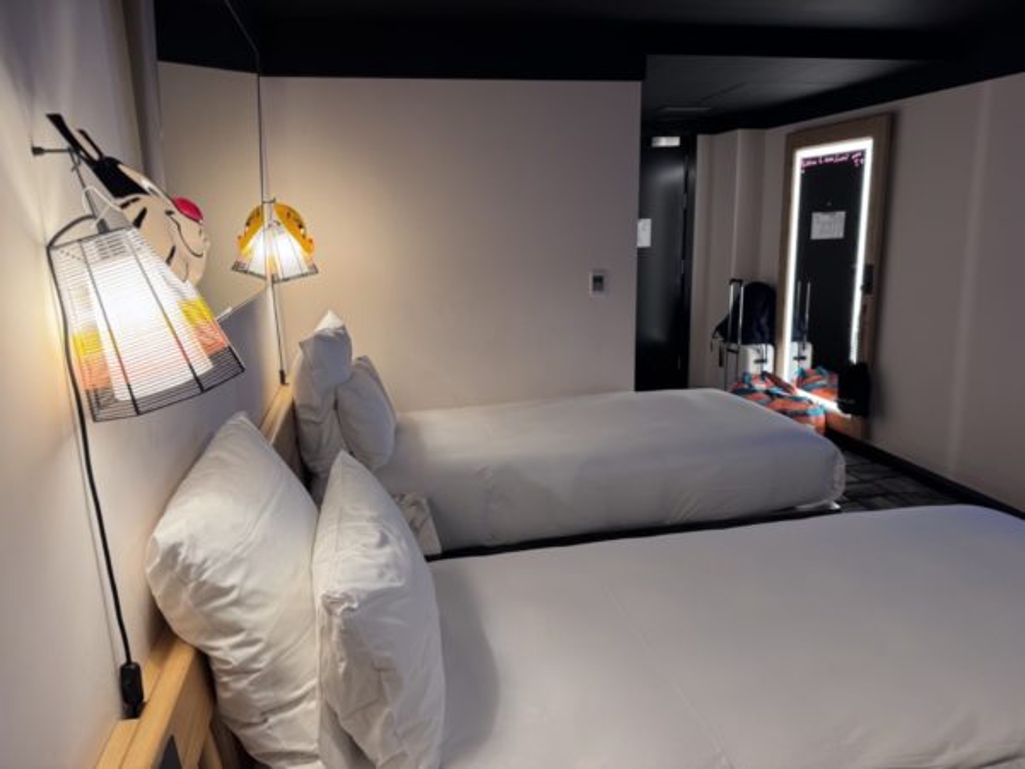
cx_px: 512
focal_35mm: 24
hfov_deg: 71.6
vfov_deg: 56.8
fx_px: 711
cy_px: 384
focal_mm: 6.76
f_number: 1.78
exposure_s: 1/50
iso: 125
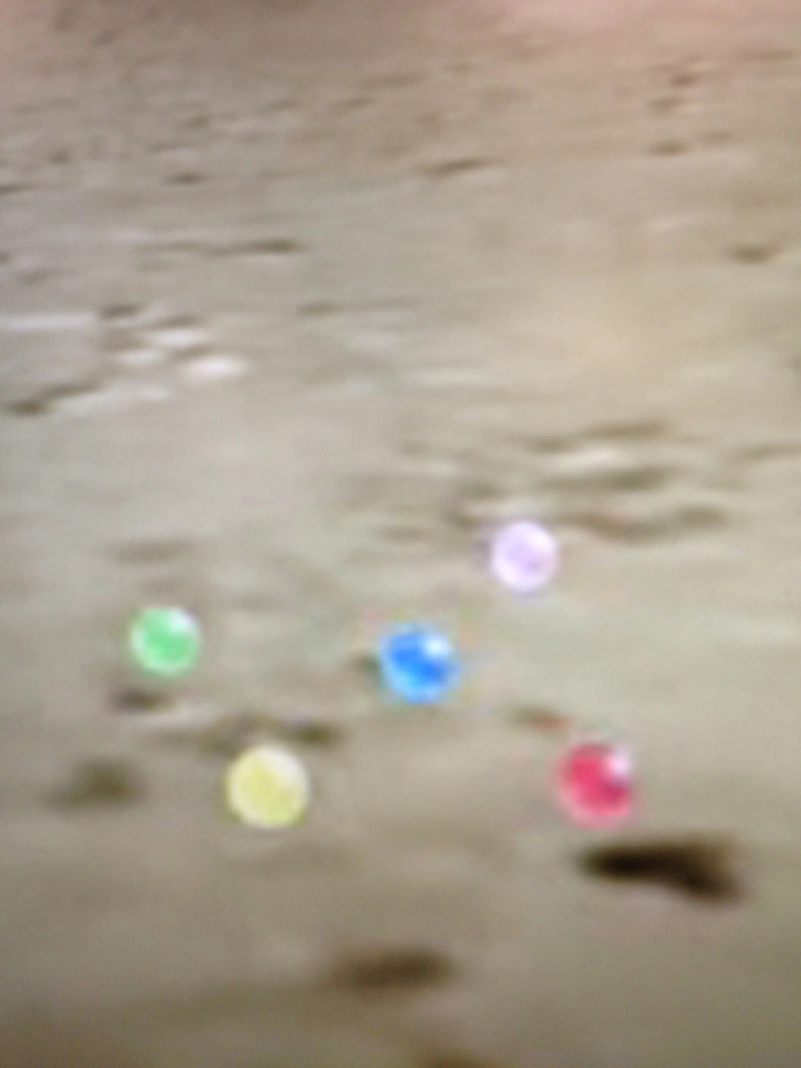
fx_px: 1018
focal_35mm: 33
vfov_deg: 55.4
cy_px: 534
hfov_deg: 42.9
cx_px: 400
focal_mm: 4.13
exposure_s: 1/20
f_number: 2.4
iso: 64
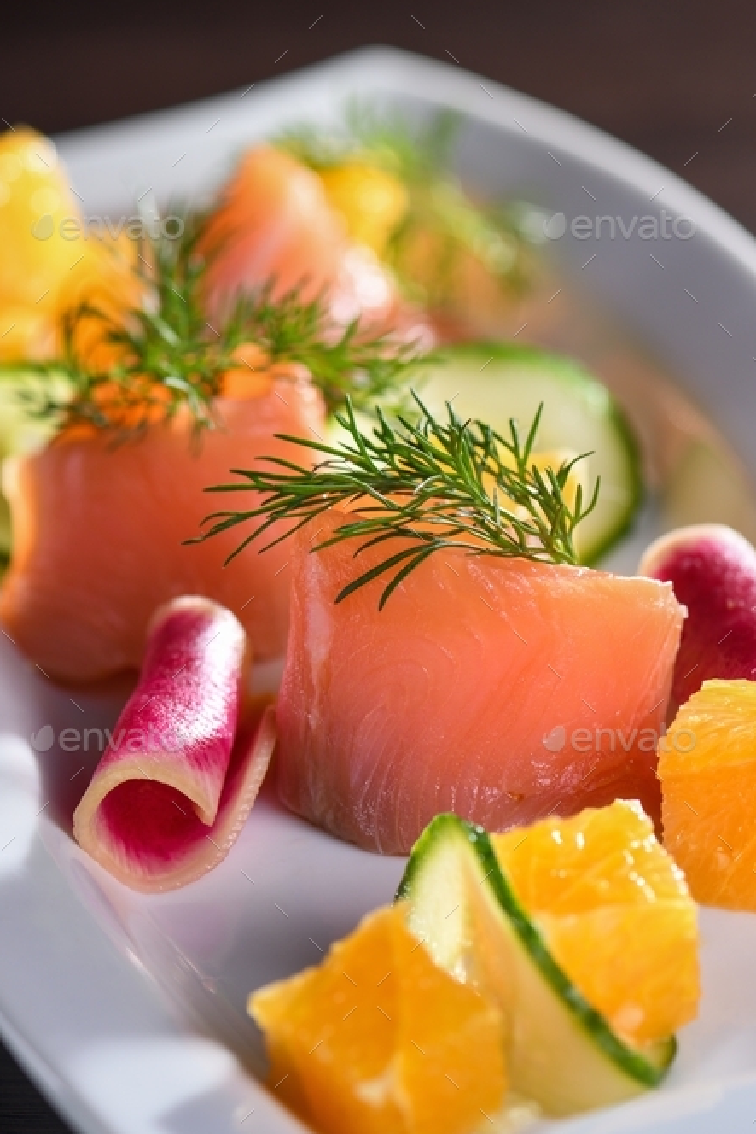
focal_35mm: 140
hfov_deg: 9.8
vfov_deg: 14.6
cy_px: 727
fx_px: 4407
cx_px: 358
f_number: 8
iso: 100
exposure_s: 1/80
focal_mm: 105
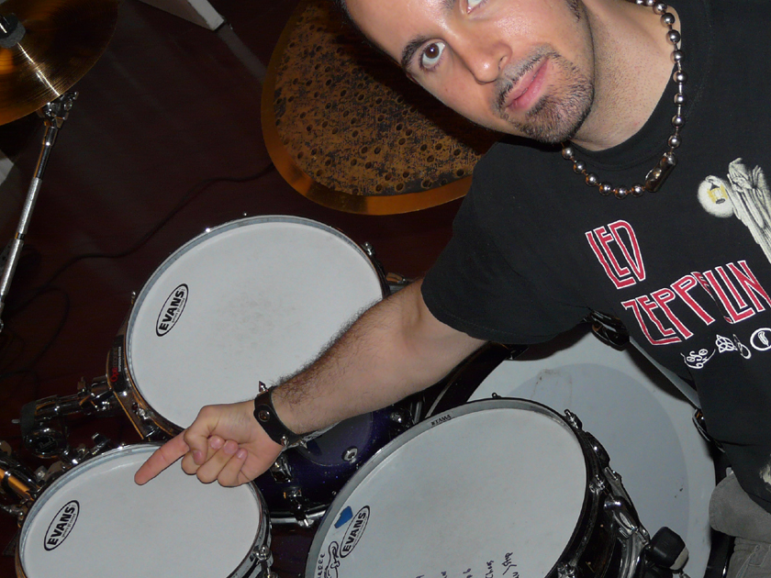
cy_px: 287
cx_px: 548
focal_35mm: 92
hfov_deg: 21.2
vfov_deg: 16.1
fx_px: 2049
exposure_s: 1/80
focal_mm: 9.5
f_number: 3.2
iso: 100
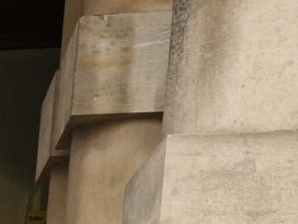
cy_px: 666
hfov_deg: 11.4
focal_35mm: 149
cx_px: -381
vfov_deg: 8.4
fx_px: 1283
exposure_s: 1/180
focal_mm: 5.4
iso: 80
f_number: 1.8
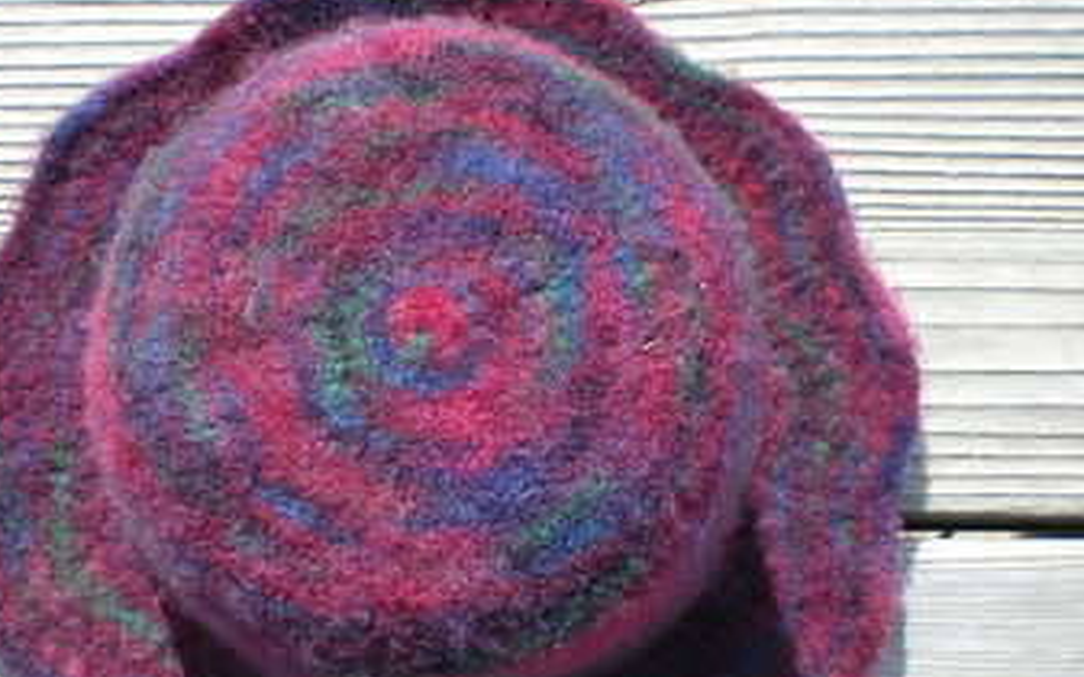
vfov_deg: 21.6
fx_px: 1773
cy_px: 427
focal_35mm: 60
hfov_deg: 33.9
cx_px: 448
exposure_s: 1/277
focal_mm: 6.3
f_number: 4.6
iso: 64
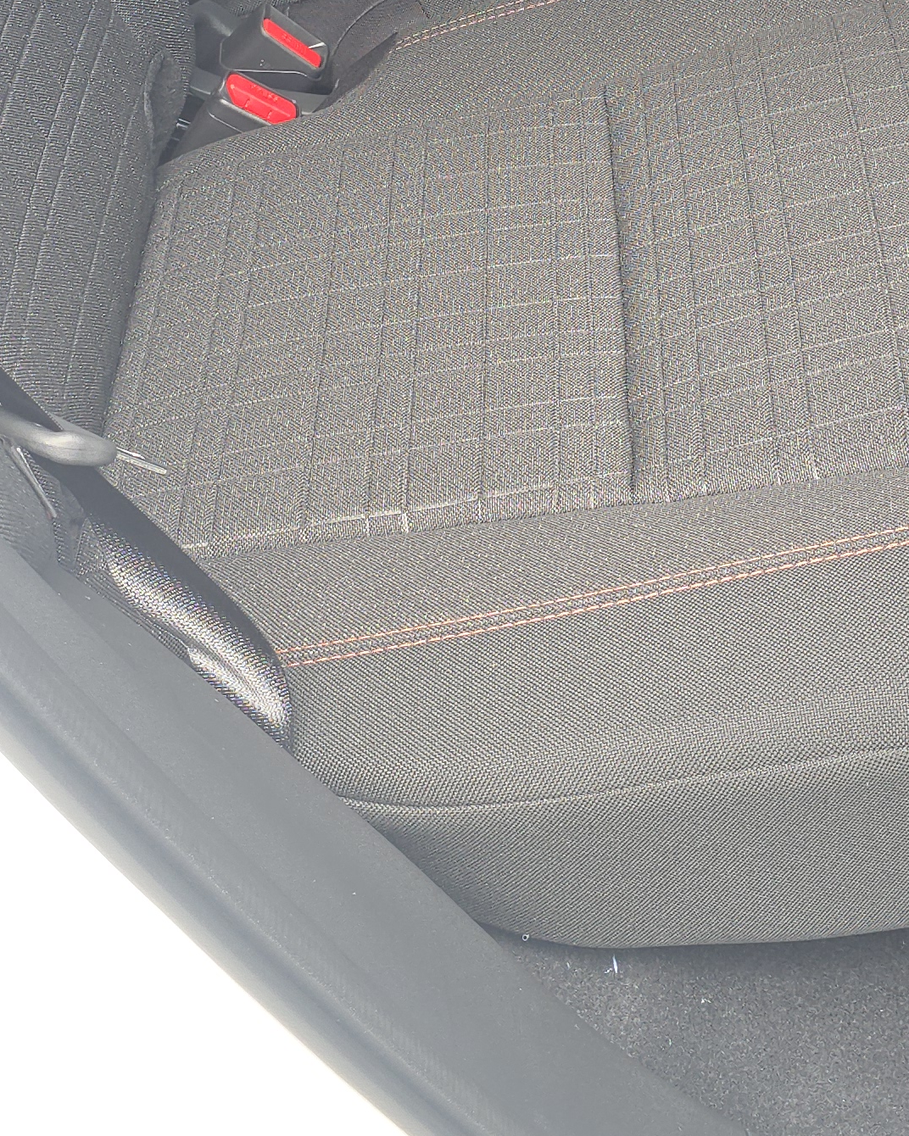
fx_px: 2253
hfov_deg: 22.8
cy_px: -51
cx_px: 528
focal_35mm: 67
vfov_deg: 26.5
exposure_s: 1/180
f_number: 1.7
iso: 25
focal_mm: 6.3
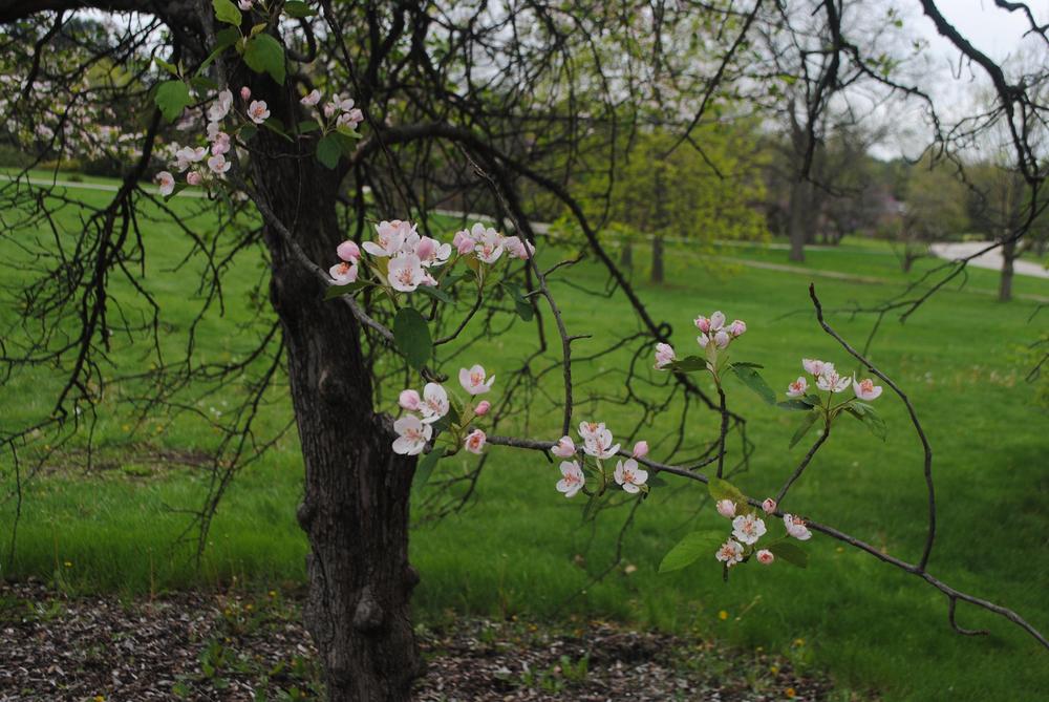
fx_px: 1138
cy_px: 351
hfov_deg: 49.5
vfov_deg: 34.3
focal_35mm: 39
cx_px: 524
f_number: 5.6
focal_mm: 26
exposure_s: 1/125
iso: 125
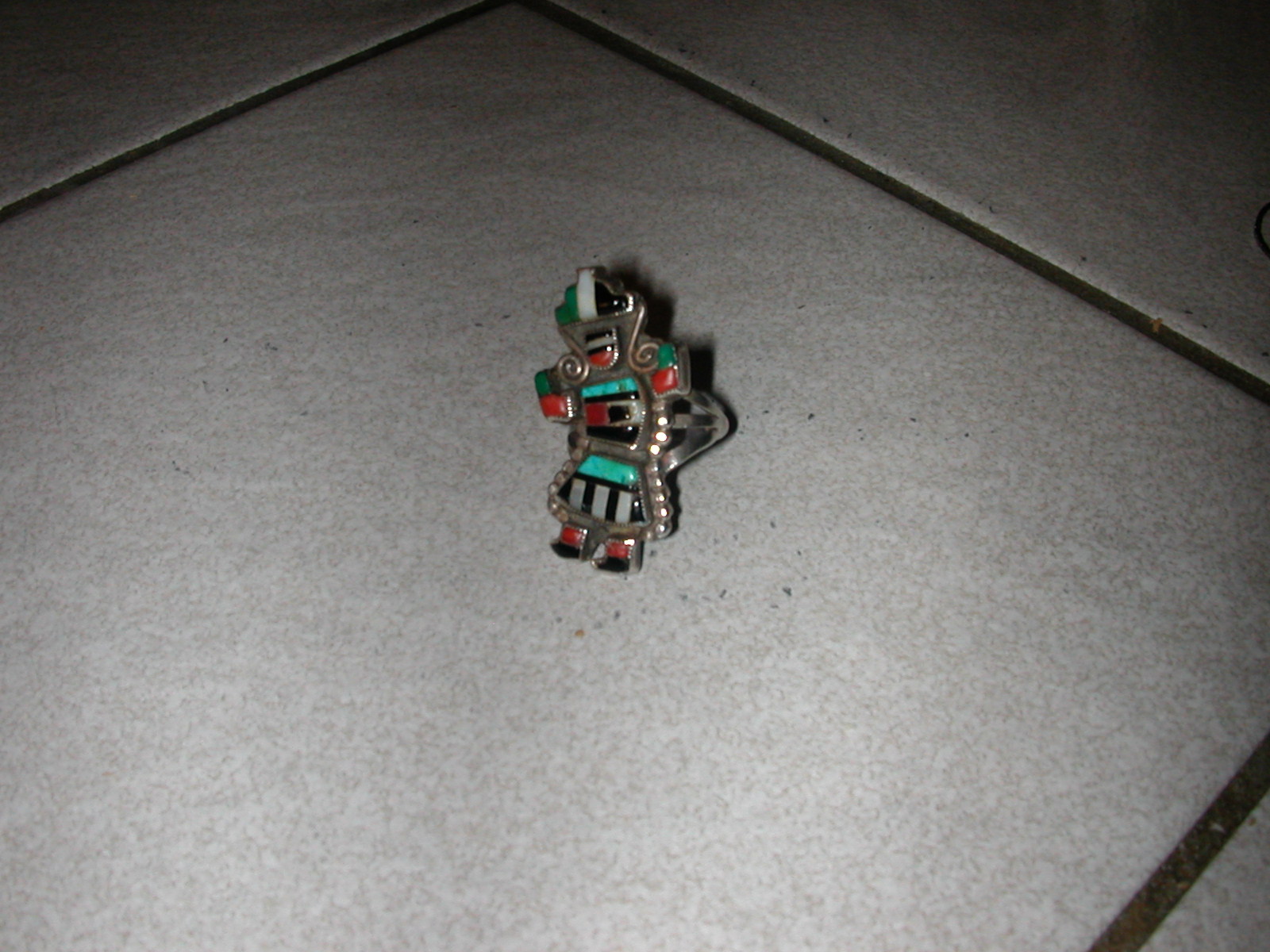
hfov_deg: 50.1
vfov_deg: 38.7
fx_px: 1357
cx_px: 635
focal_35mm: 37
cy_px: 476
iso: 100
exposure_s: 1/59.9
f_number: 4.5
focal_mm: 5.6
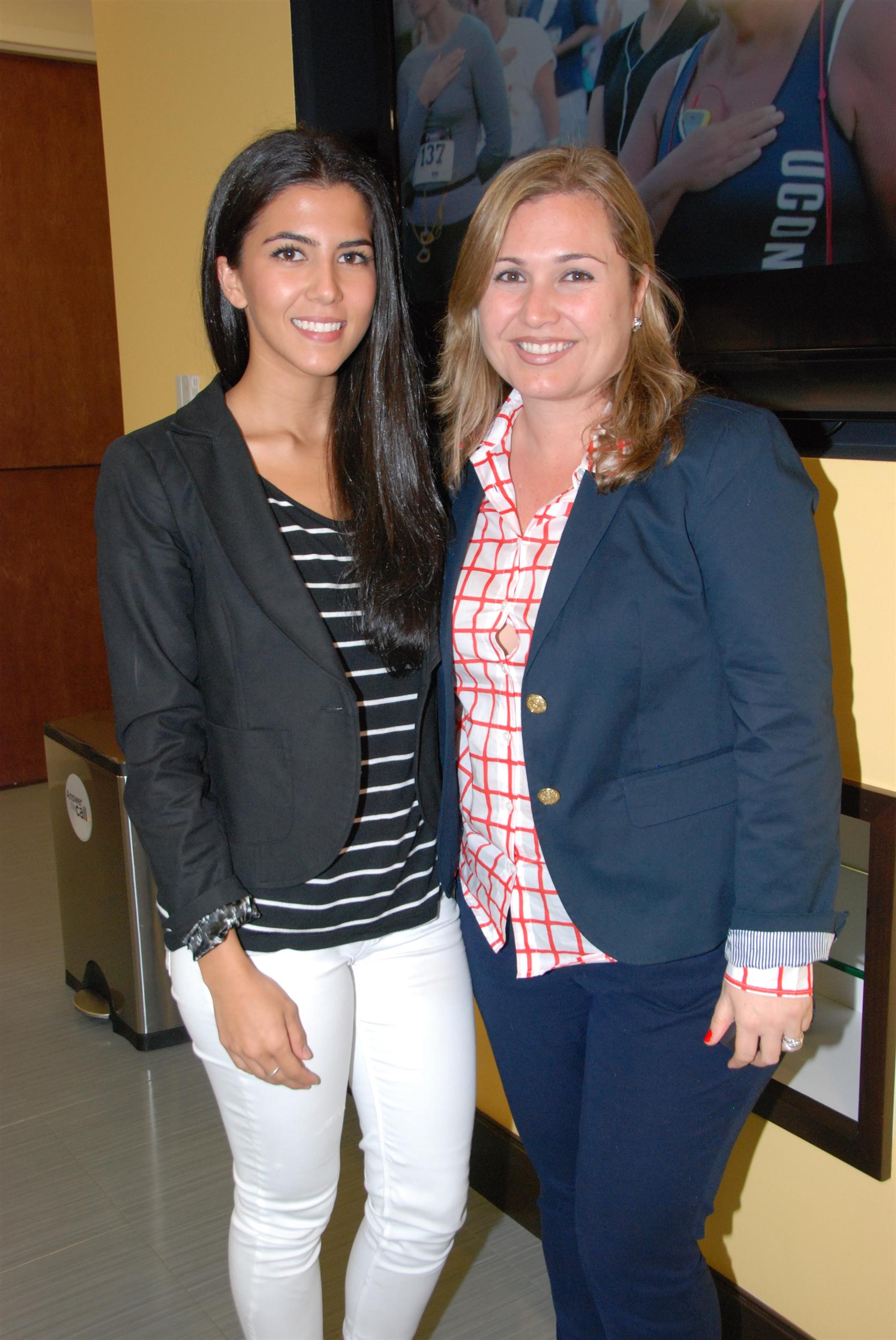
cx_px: 448
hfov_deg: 34.3
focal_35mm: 39
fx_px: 1452
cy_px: 670
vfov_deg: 49.5
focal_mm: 26
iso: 640
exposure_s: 1/60
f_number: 6.3
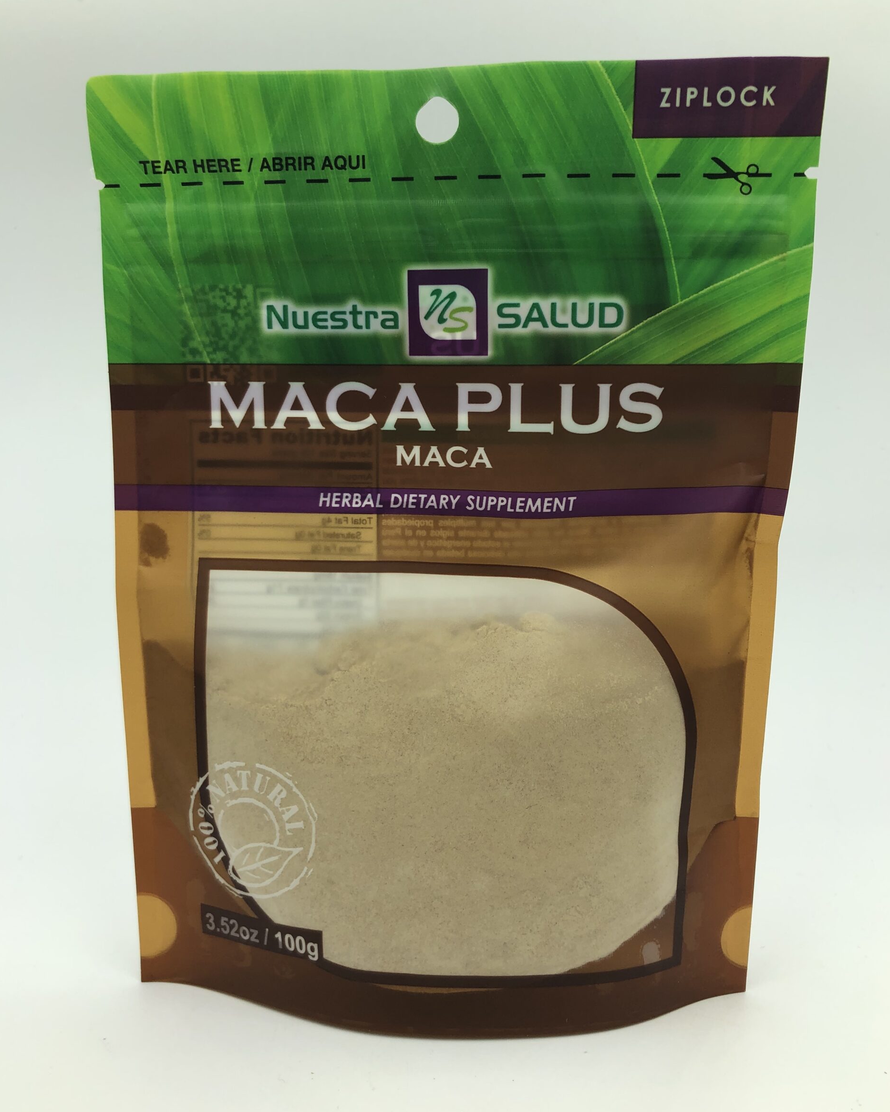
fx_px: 988
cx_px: 448
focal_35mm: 30
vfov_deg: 58.8
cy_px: 564
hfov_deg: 48.5
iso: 20
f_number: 1.8
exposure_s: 1/486
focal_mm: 4
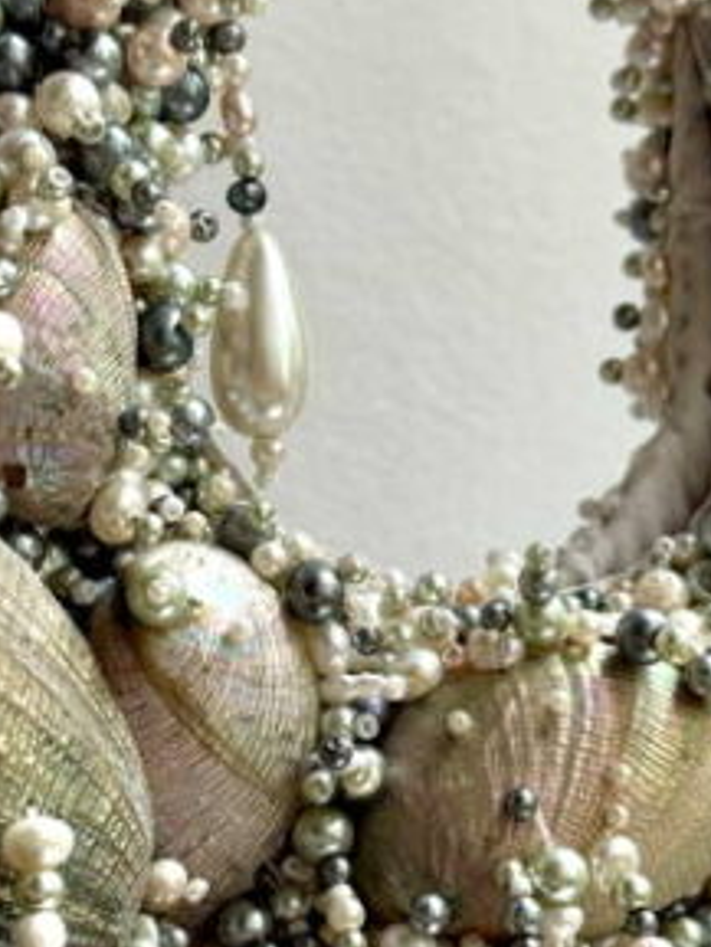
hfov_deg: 17.4
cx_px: 357
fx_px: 2326
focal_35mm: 85
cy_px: 555
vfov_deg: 23.0
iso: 64
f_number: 1.78
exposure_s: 1/271
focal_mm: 6.76
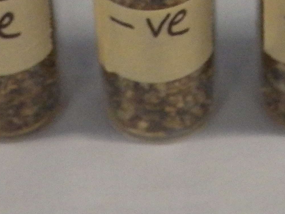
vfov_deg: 5.1
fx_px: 2338
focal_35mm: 284
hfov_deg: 7.0
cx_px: 214
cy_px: -223
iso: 640
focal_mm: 11
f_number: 3.6
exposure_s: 1/80
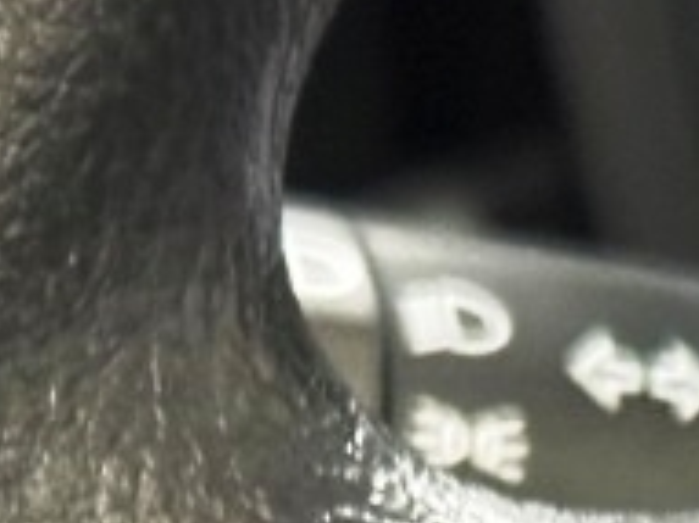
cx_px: 1153
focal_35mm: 258
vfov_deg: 5.6
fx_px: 5207
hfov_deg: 7.5
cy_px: 1123
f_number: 1.78
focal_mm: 6.86
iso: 640
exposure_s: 1/24
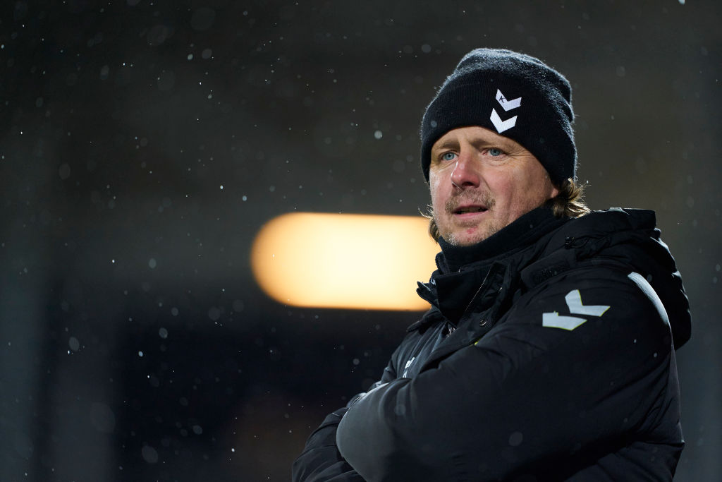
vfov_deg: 3.4
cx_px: 361
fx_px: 8023
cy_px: 241
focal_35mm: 400
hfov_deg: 5.2
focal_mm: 400
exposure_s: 1/1600
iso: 3200
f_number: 2.8
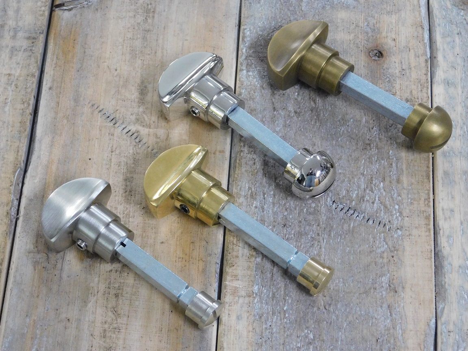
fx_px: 1230
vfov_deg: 16.2
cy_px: 176
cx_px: 234
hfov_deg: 21.5
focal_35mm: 91
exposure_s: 1/25
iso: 800
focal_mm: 16.1
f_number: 4.5
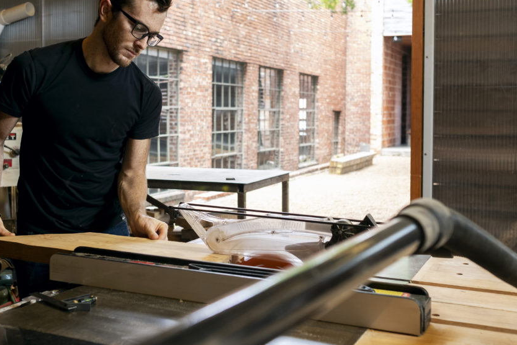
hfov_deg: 45.2
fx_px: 618
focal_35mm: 43
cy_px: 144
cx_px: 212
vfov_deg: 31.2
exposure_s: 1/125
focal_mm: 23
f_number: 3.2
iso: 800
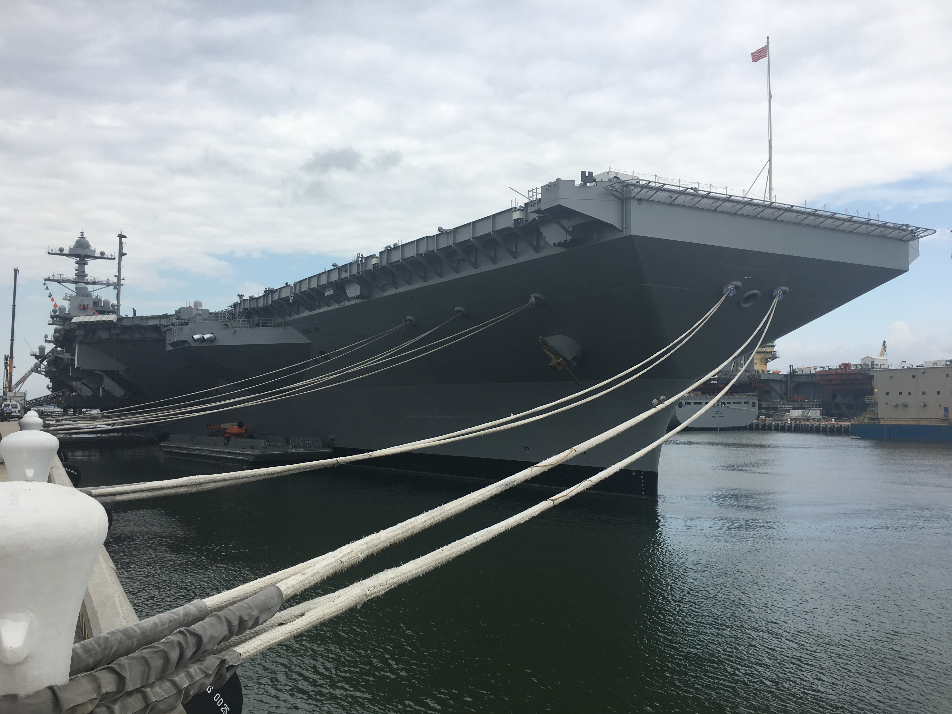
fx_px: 798
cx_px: 476
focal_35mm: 29
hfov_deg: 61.7
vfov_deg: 48.2
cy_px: 357
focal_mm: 4.15
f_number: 2.2
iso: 25
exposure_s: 1/986
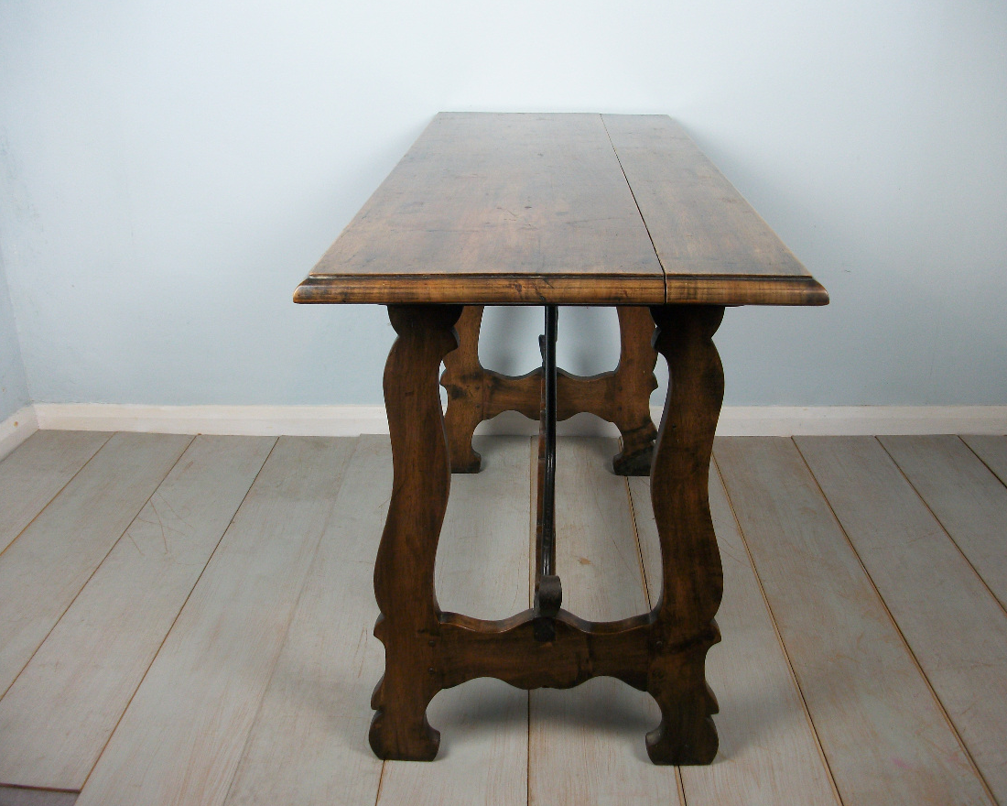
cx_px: 545
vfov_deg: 44.5
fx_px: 984
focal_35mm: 33
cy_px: 408
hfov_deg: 54.2
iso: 126
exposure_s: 1/40
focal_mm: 5.7
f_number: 2.9
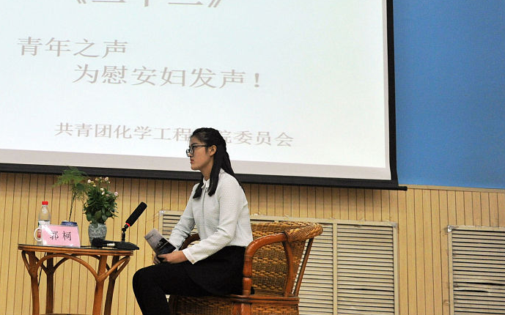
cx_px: 84
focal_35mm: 55
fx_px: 757
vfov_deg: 23.4
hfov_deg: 35.4
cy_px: 101
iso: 4500
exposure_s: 1/500
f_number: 3.2
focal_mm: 31
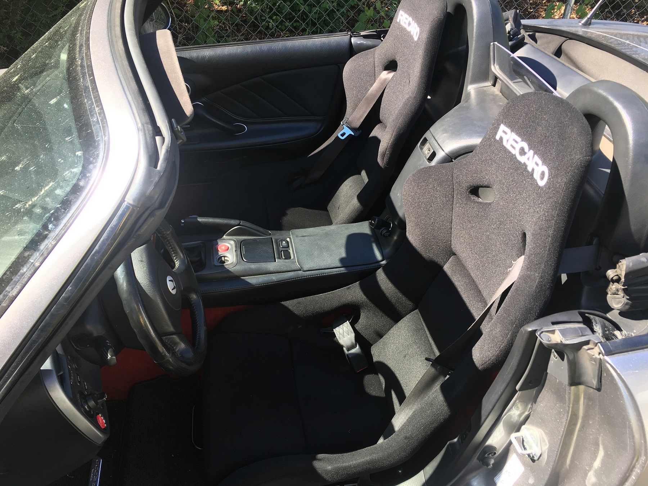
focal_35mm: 29
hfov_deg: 61.7
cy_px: 243
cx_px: 324
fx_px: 543
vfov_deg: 48.2
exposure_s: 1/167
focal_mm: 4.15
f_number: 2.2
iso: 25
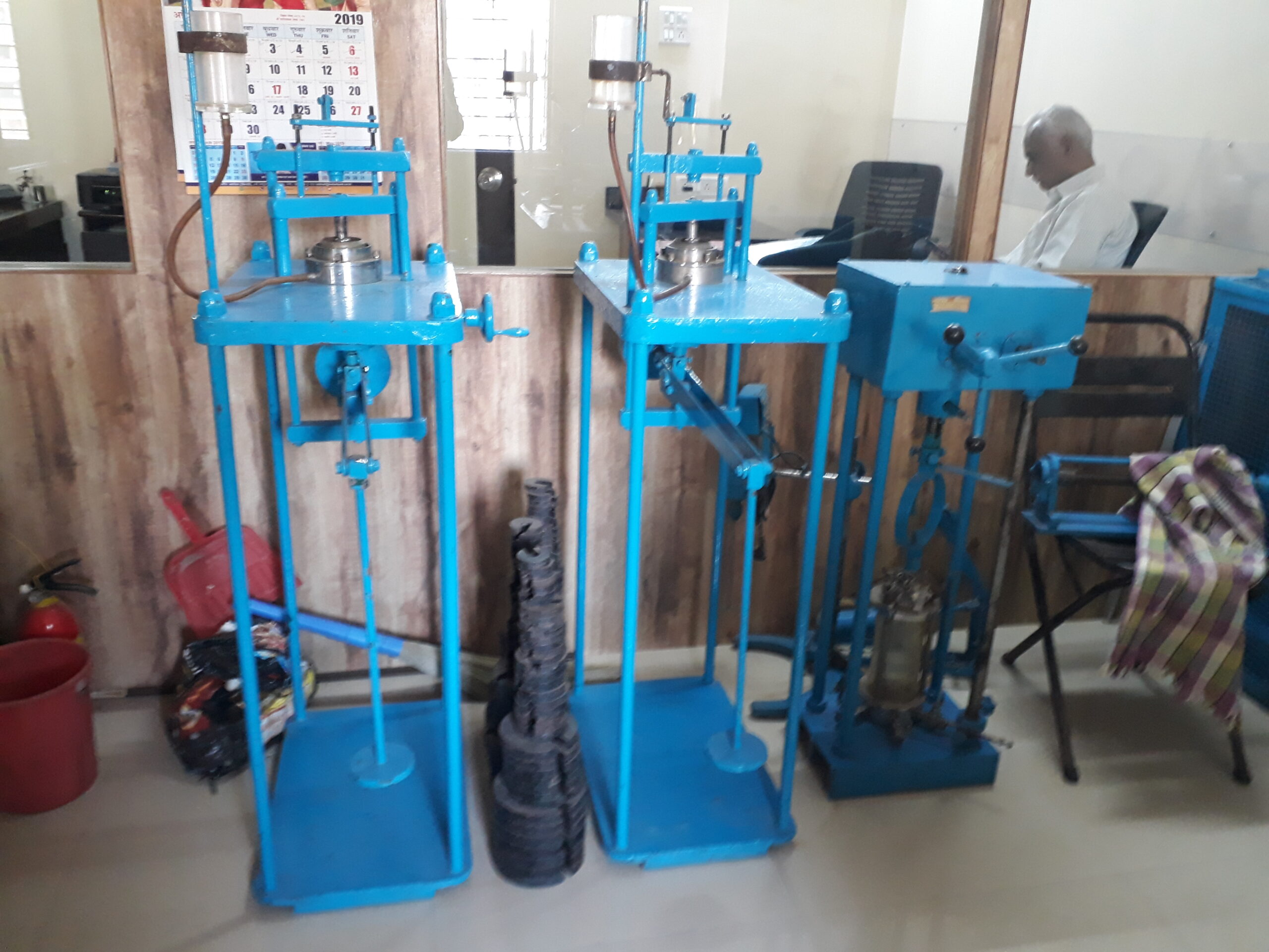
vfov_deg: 51.4
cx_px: 634
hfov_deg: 65.3
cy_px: 476
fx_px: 990
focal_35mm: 27
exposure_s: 1/17
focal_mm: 3.6
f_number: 1.9
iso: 250
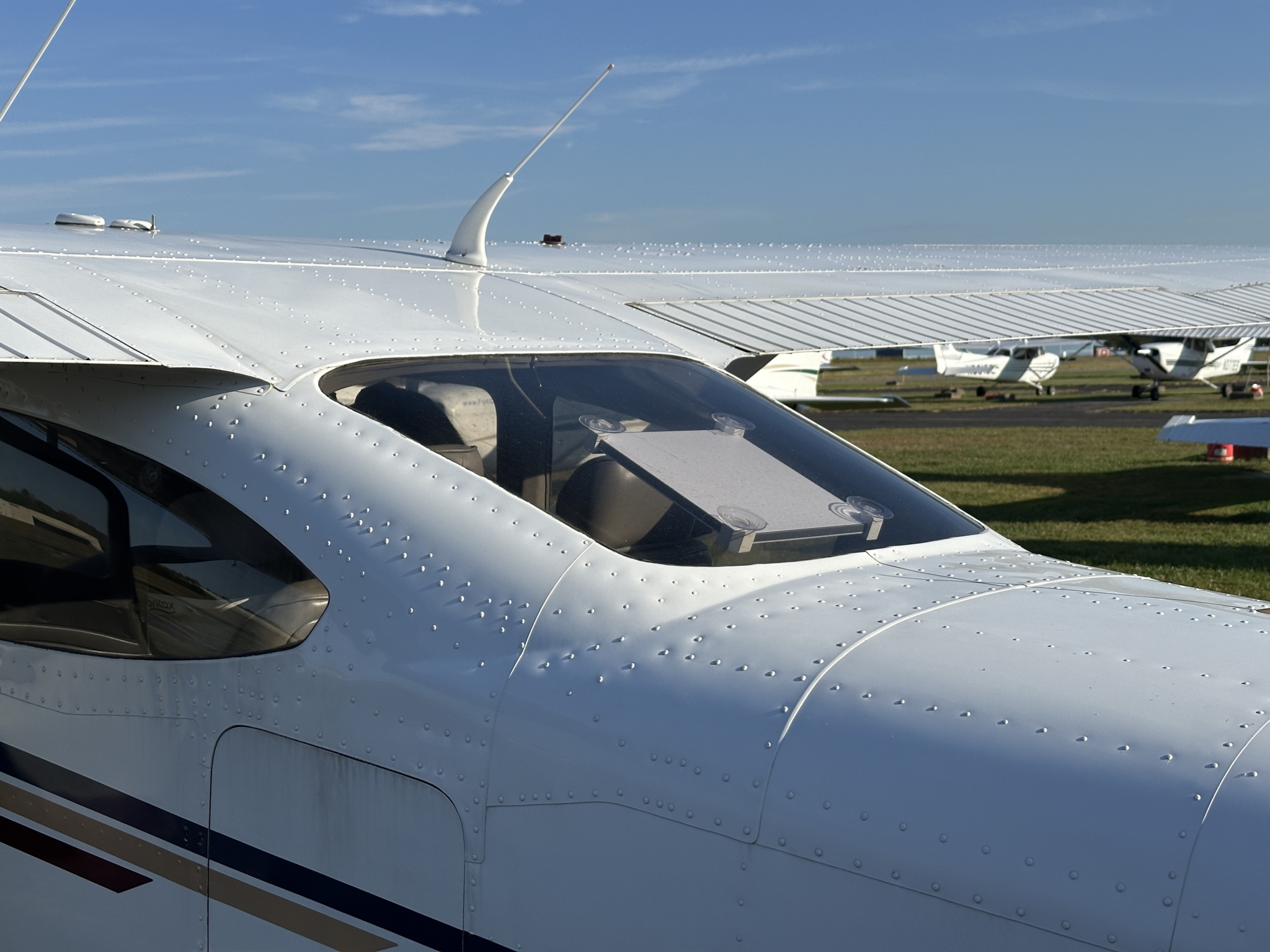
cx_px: 635
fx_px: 1761
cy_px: 476
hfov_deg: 39.7
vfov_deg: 30.3
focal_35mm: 48
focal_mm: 6.86
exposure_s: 1/5882
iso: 64
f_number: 1.78
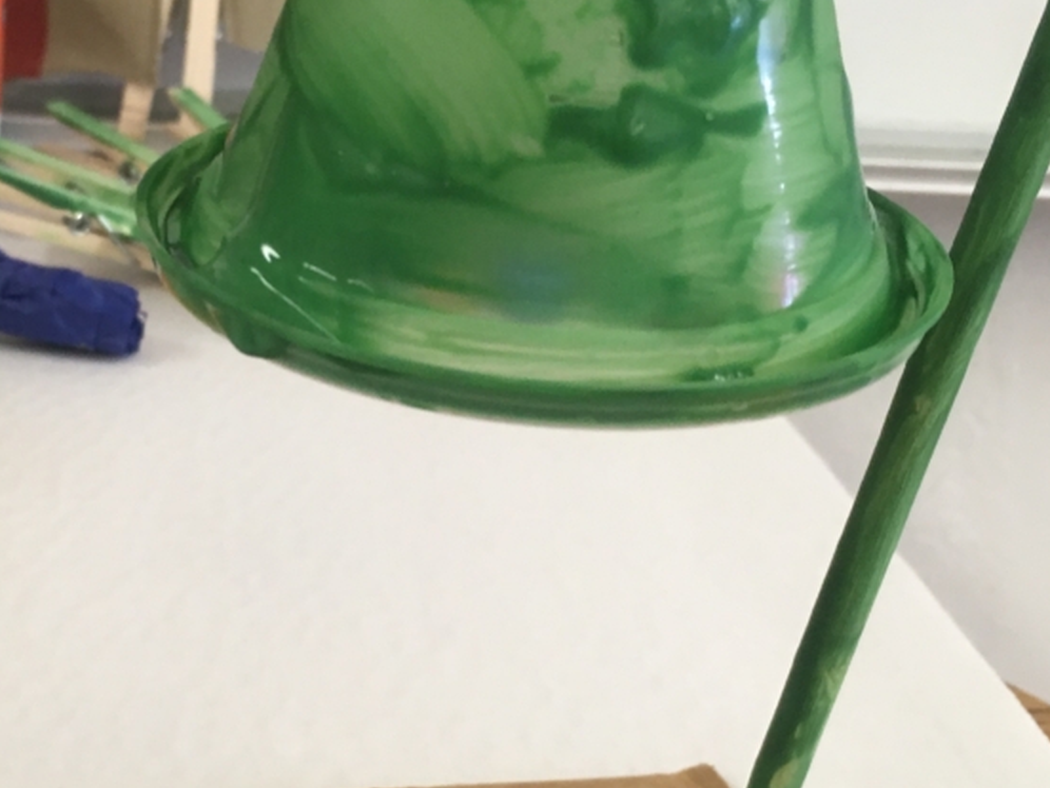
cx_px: 287
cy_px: 400
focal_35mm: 63
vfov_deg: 23.3
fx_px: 1911
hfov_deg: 30.3
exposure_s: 1/30
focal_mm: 4.15
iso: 80
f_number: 2.2
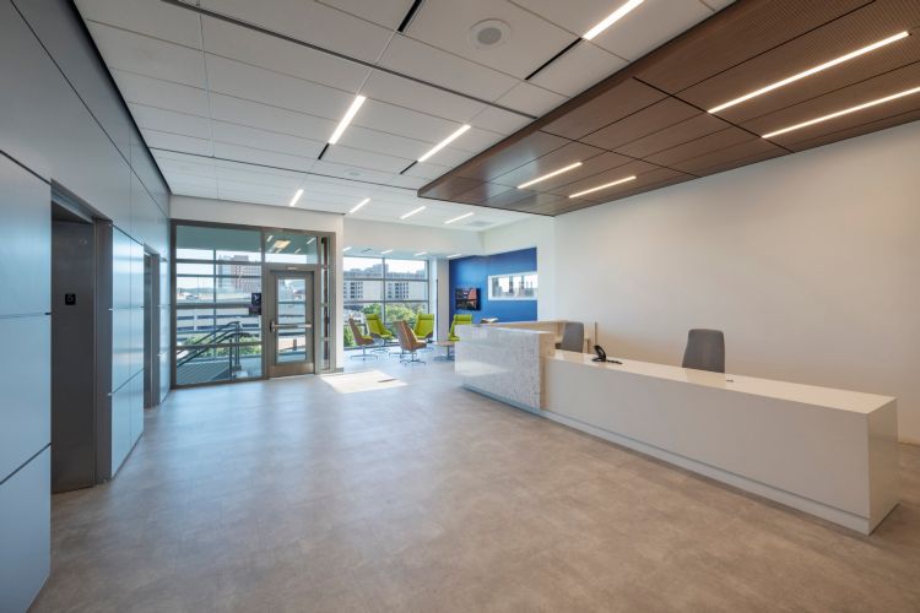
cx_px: 460
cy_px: 306
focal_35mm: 14
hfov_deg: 104.3
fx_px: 358
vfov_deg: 81.2
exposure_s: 1/5
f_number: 13
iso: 100
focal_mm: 14
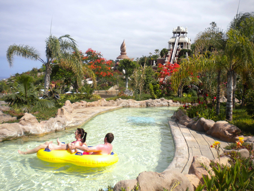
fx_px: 257
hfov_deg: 52.6
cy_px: 96
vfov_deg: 40.7
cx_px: 127
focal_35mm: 35
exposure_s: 1/910
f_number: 4.6
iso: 80
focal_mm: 6.3
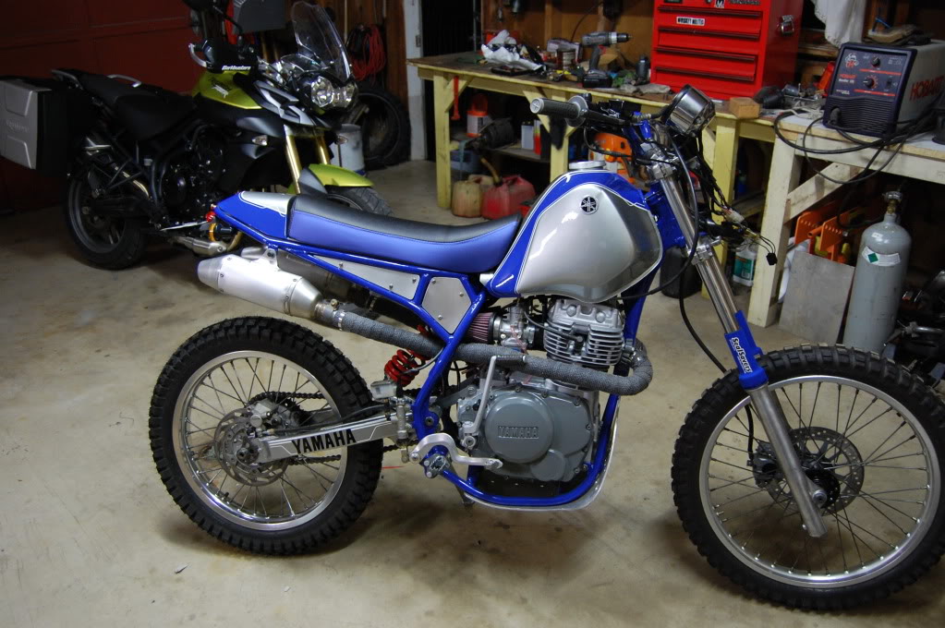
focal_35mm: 30
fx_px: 787
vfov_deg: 43.5
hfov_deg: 62.0
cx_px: 472
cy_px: 314
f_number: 3.8
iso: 800
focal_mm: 20
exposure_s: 1/13
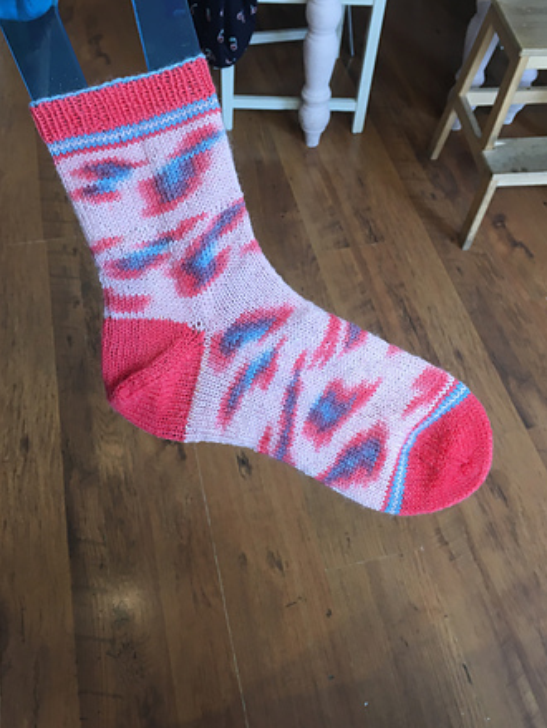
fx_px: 694
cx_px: 284
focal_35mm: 33
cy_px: 320
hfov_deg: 43.0
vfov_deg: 55.2
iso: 40
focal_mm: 4.15
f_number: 2.2
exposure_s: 1/33
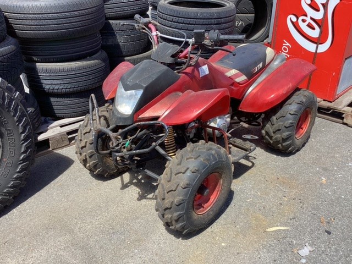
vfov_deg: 45.4
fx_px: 315
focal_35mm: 31
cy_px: 132
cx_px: 176
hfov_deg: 58.4
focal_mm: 3.3
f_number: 2.4
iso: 25
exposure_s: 1/522
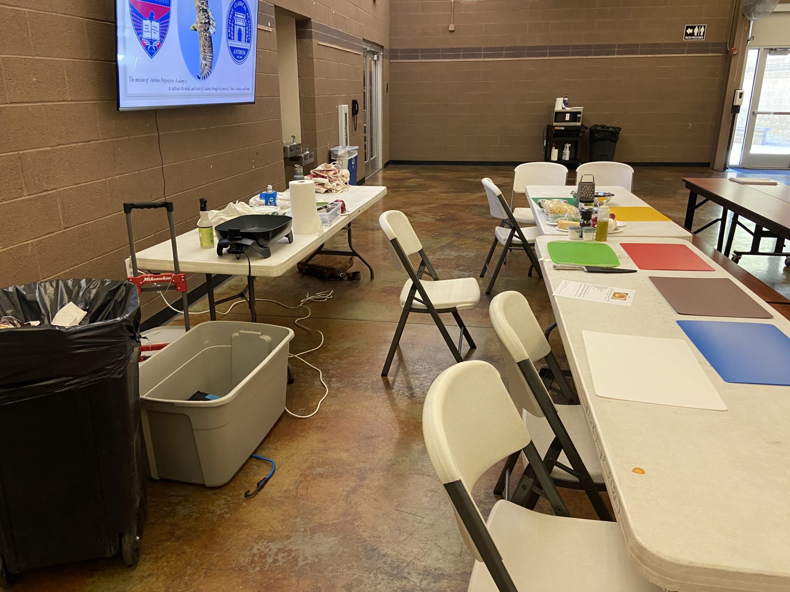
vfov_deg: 53.1
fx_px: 593
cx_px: 395
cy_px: 296
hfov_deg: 67.3
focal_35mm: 26
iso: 320
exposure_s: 1/60
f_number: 1.8
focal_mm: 4.25
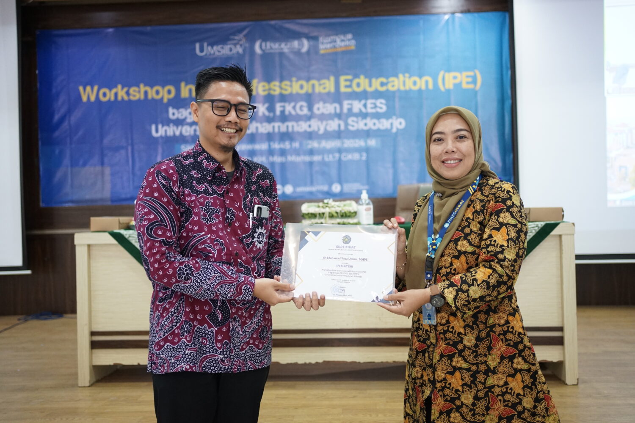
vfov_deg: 37.9
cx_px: 318
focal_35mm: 35
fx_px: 617
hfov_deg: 54.4
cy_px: 212
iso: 1600
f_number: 1.8
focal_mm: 35
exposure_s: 1/125
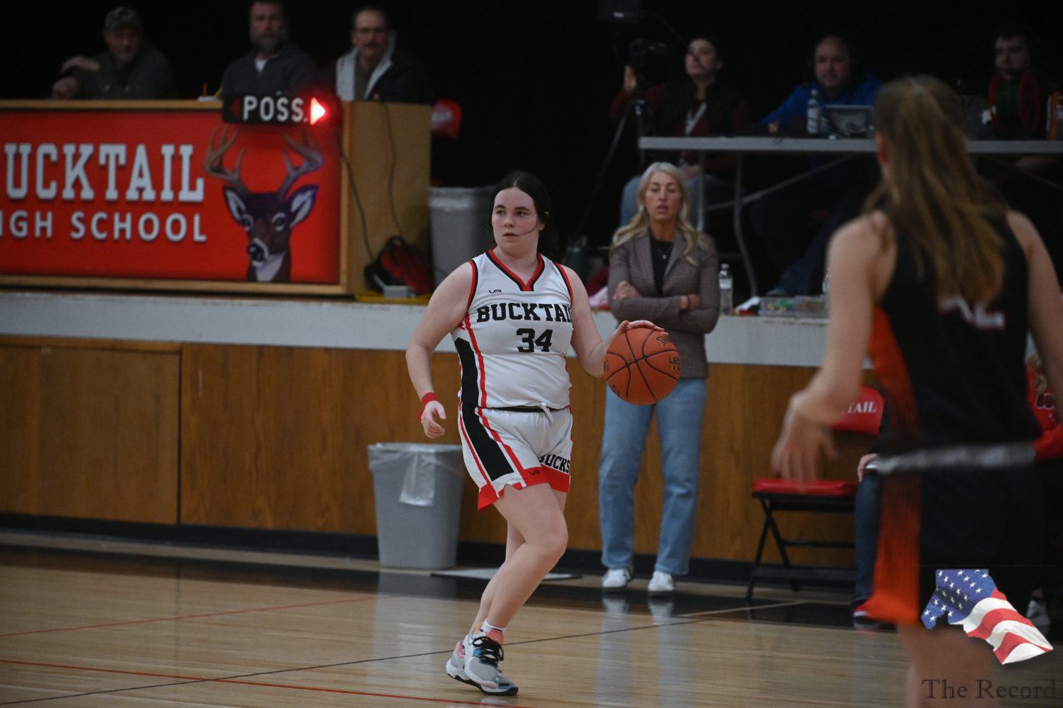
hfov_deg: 13.3
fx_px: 4575
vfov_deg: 8.8
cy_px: 354
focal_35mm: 155
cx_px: 532
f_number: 2.8
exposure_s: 1/800
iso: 6400
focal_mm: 155
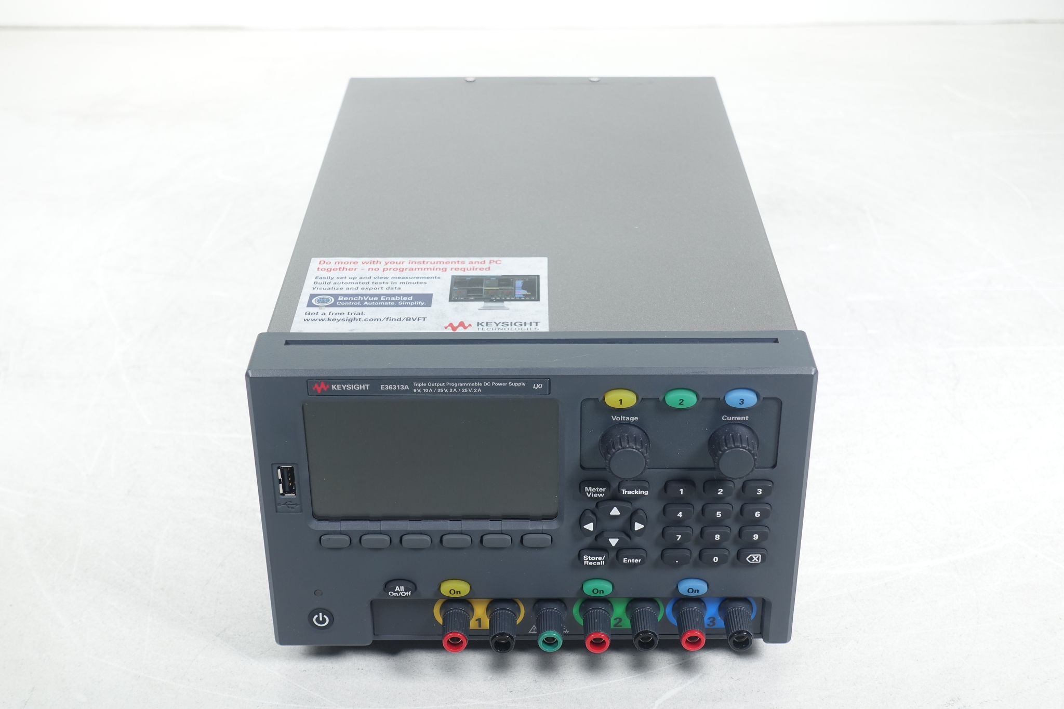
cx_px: 532
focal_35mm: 52
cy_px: 354
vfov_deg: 26.0
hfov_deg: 38.2
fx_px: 1537
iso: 125
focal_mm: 19.1
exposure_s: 1/100
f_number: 4
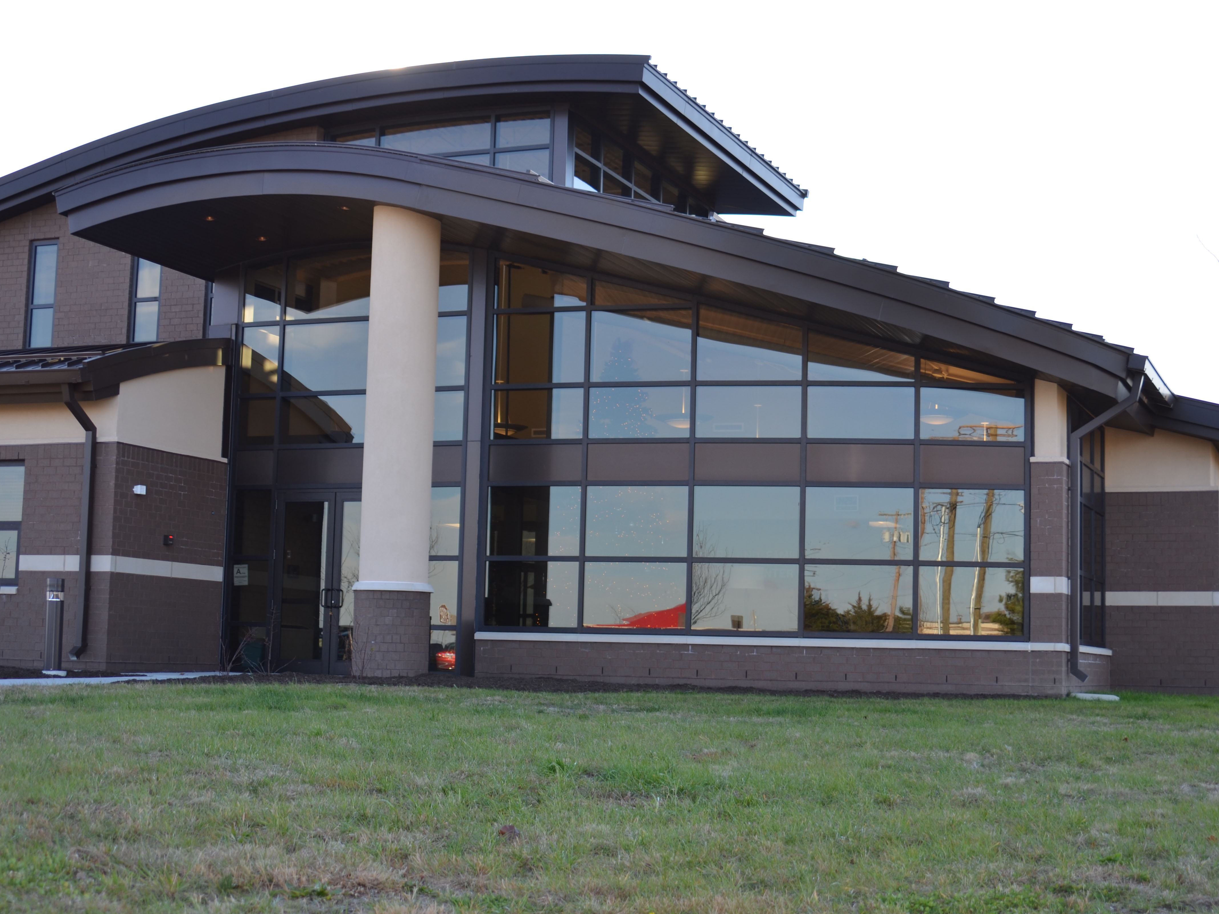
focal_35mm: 53
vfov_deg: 27.5
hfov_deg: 36.1
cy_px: 452
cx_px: 661
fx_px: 1866
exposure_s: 1/250
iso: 100
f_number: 5
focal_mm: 32
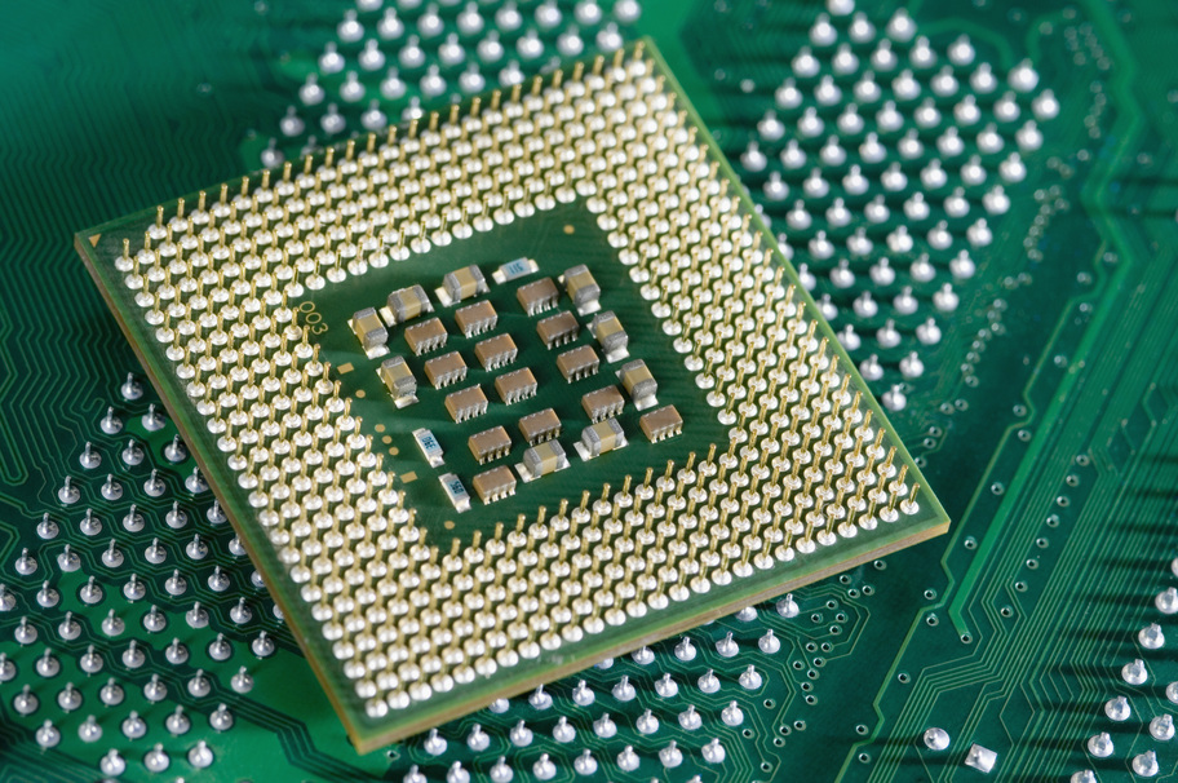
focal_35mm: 158
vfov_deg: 8.7
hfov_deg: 13.1
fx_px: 5148
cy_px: 392
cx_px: 589
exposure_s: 1/125
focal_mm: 105
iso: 100
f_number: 11
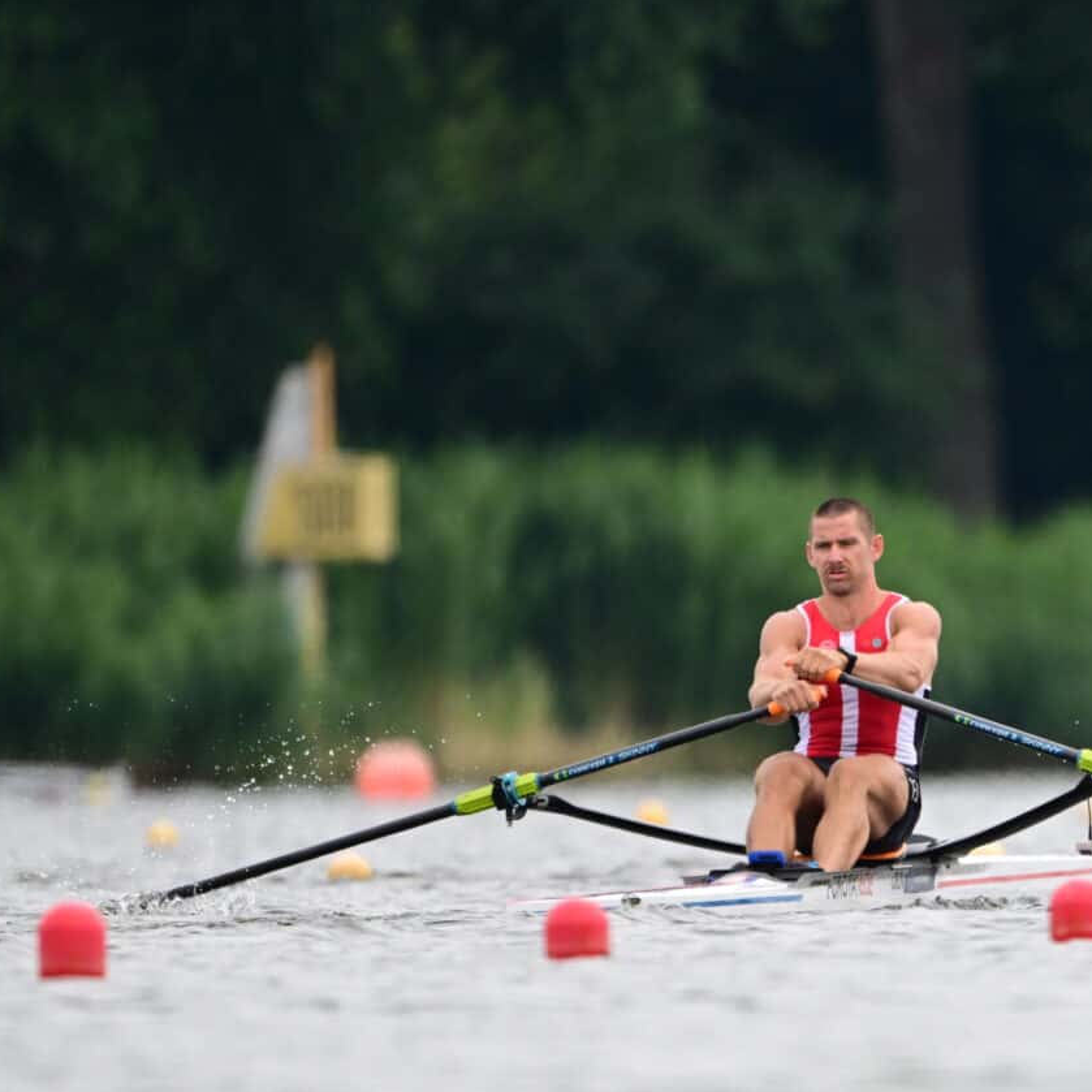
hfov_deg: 1.1
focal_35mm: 1604
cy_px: 686
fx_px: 57247
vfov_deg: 1.1
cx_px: 962
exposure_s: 1/1250
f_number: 6.3
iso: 500
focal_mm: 800
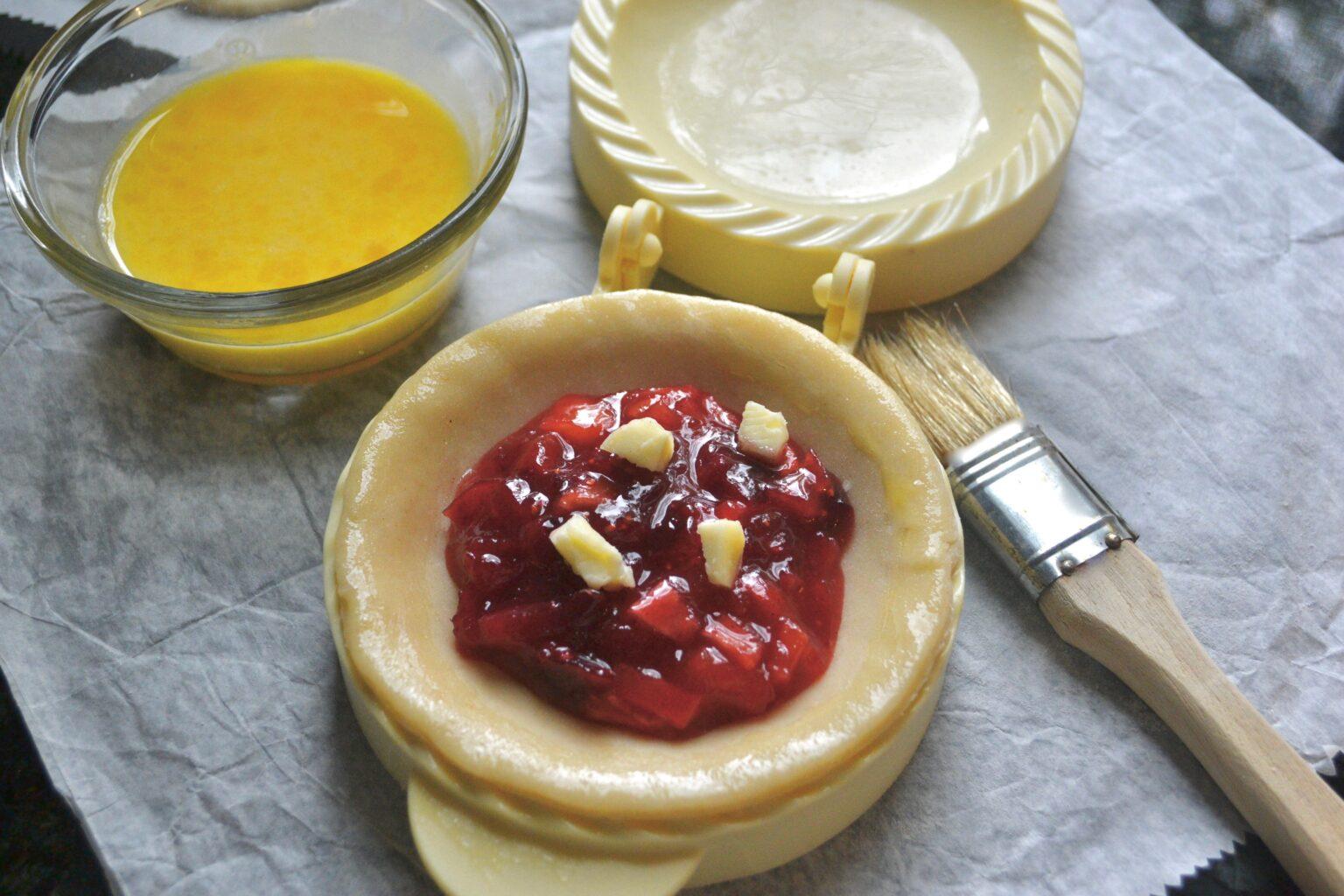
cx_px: 672
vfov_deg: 29.9
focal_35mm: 45
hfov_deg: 43.6
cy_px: 448
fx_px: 1680
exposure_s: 1/60
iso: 1000
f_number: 4.5
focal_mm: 30
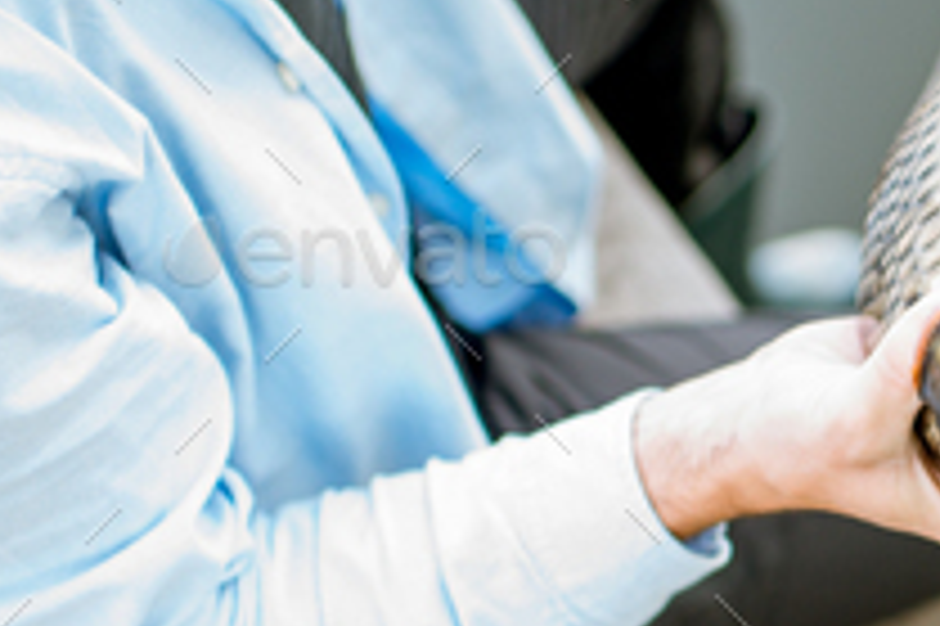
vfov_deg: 13.8
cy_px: 464
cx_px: 1025
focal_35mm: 99
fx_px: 2583
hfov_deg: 19.8
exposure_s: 1/80
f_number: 2
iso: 400
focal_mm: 35
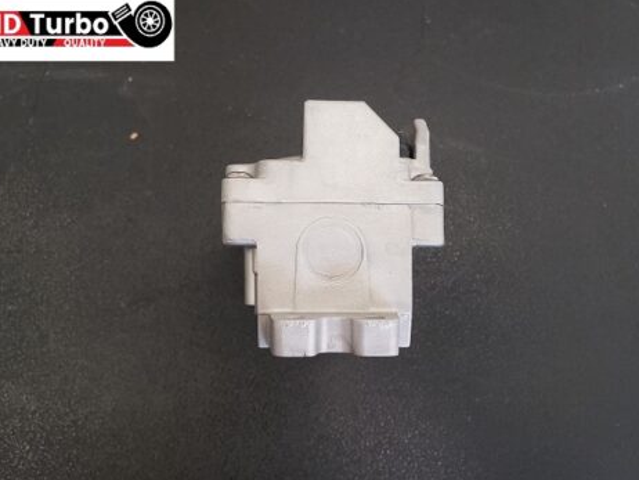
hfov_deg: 65.3
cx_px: 310
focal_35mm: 27
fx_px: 499
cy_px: 243
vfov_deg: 51.4
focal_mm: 4.3
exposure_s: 1/60
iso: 160
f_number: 2.4
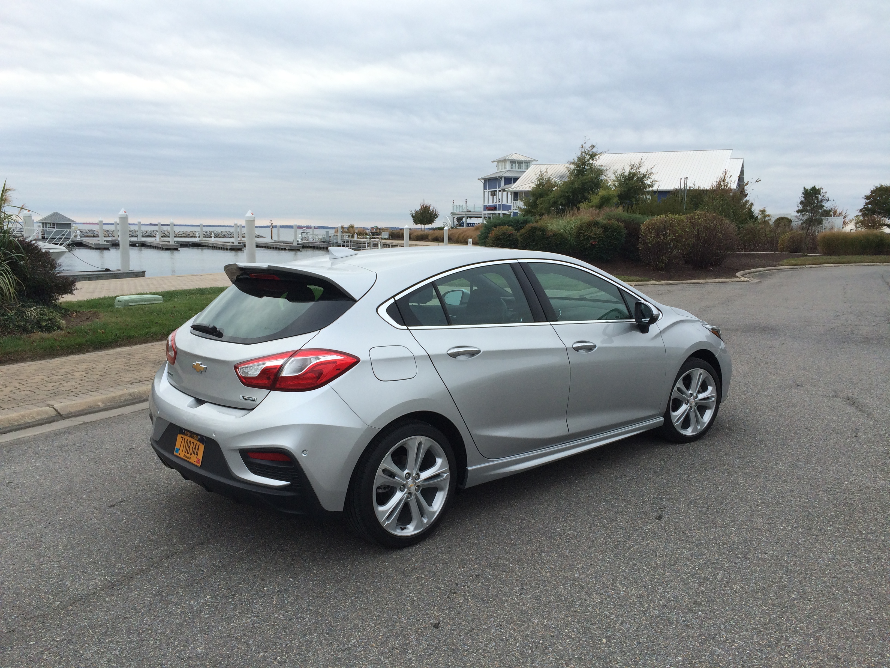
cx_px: 445
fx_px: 746
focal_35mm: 29
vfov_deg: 48.2
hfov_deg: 61.7
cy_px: 334
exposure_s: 1/662
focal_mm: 4.15
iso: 32
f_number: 2.2
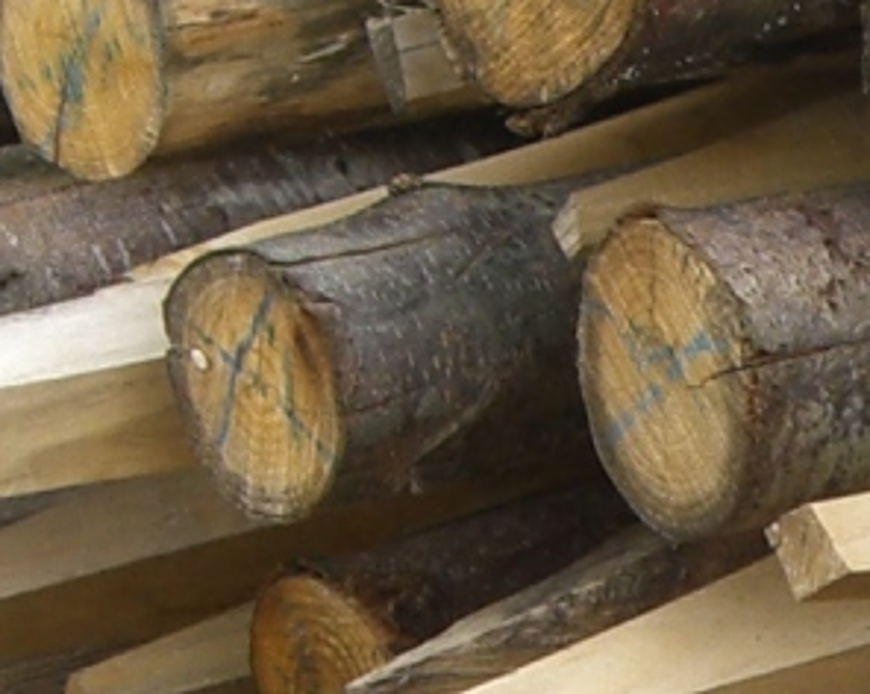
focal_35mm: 257
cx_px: 1035
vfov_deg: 5.9
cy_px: 1115
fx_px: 6609
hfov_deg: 7.5
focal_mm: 7.9
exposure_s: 1/100
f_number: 4
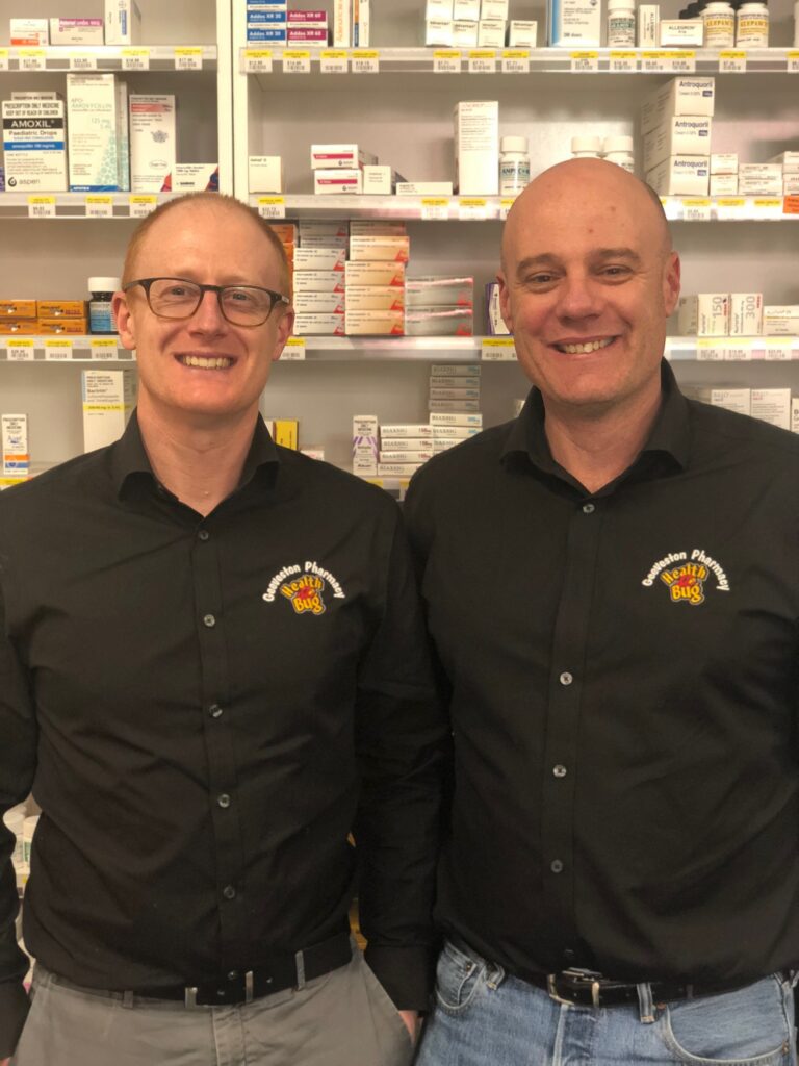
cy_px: 533
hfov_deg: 28.0
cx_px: 400
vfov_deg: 36.8
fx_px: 1600
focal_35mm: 52
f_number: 2.4
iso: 100
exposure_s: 1/33
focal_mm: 6
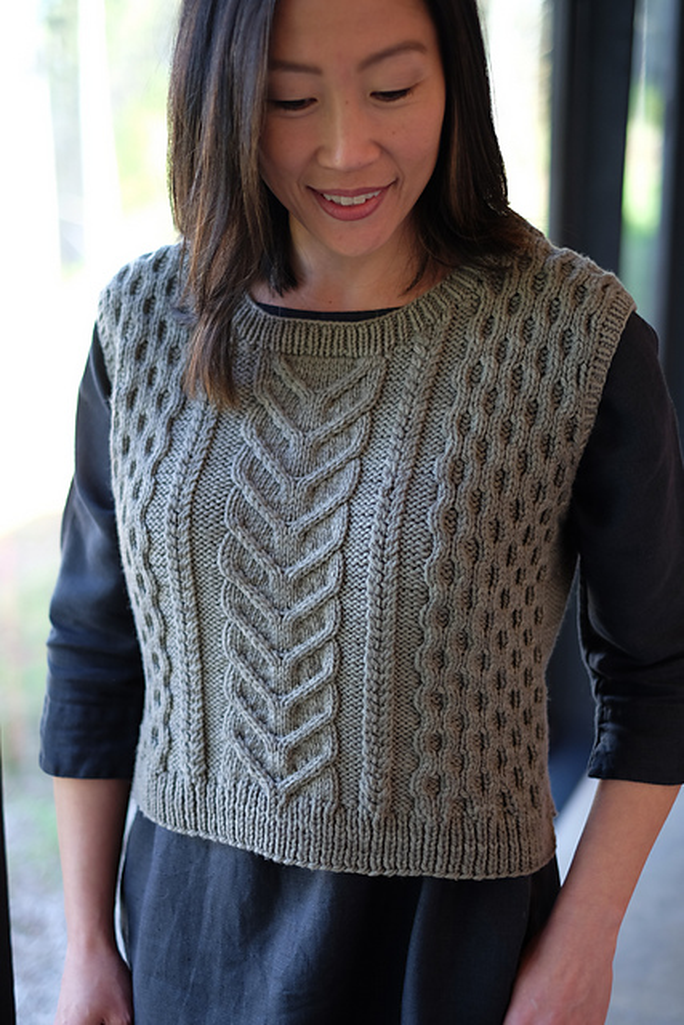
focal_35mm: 53
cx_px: 342
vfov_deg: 37.5
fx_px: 1510
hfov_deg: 25.5
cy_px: 512
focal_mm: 35
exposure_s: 1/125
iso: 200
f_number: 1.4
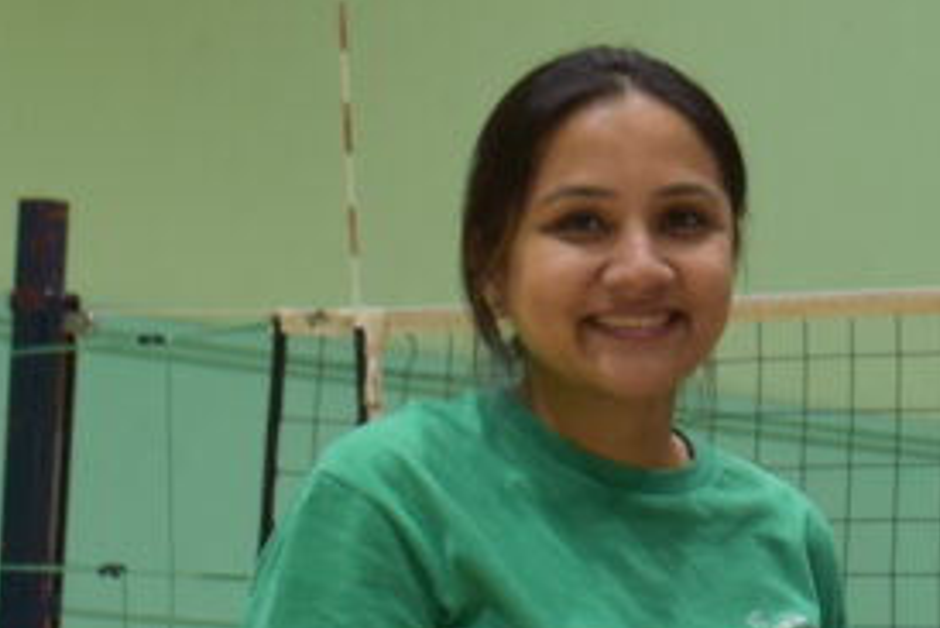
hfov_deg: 7.8
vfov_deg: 5.3
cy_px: 551
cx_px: 1547
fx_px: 6733
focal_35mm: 258
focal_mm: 23
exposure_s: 1/50
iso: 400
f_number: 4.5
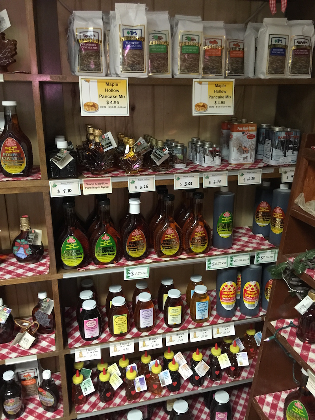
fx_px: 352
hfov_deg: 48.2
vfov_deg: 61.7
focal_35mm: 29
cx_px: 158
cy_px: 210
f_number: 2.2
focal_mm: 4.15
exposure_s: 1/10
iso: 125
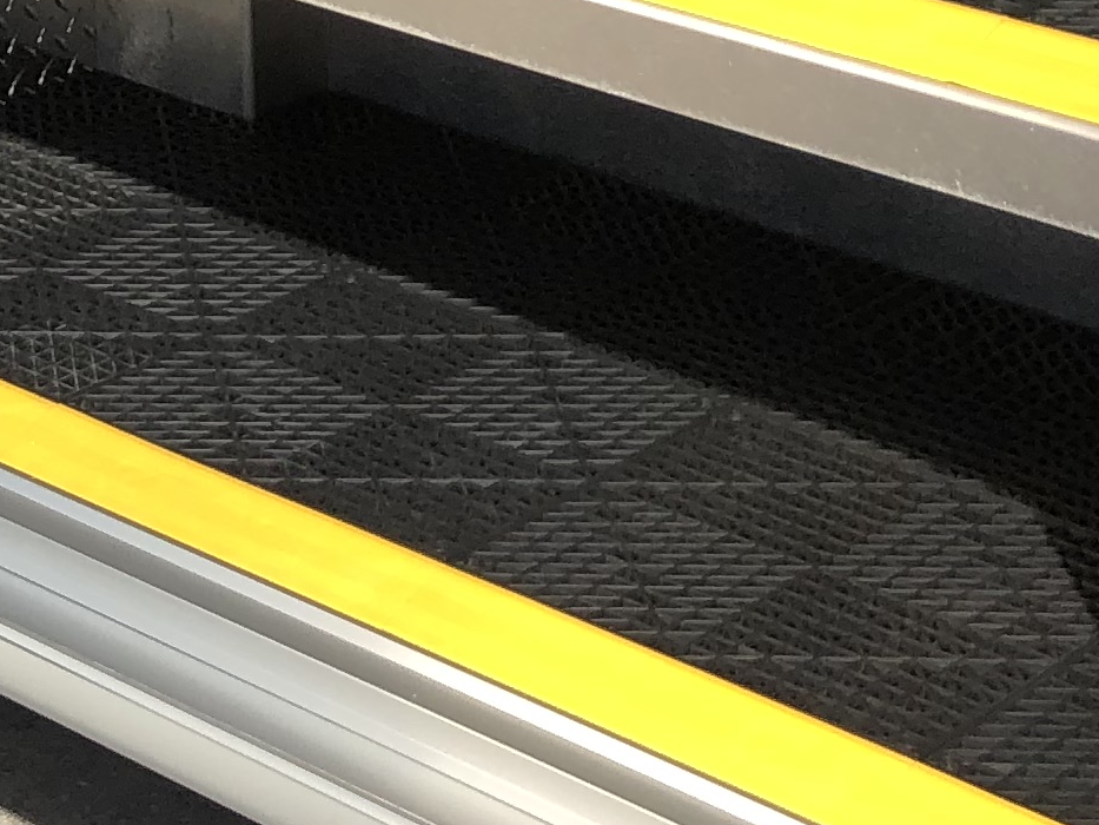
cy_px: -856
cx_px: -524
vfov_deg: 11.1
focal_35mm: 121
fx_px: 3842
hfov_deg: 15.1
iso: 20
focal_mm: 4
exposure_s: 1/1333
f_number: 1.8
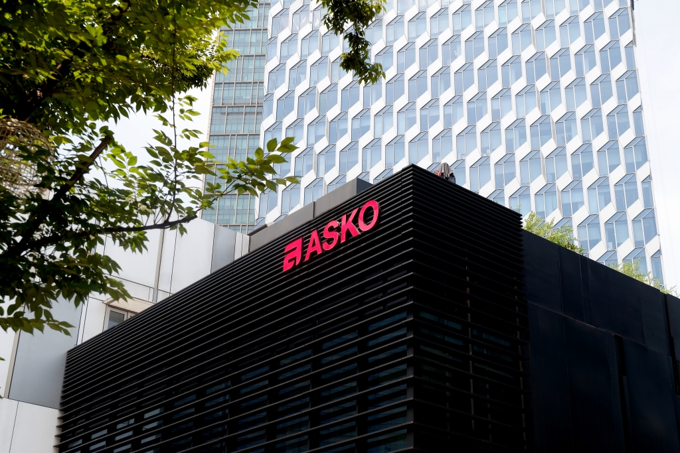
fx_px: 1001
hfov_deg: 37.5
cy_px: 226
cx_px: 340
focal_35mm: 53
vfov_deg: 25.5
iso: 200
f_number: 8
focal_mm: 35.5
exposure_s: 1/150
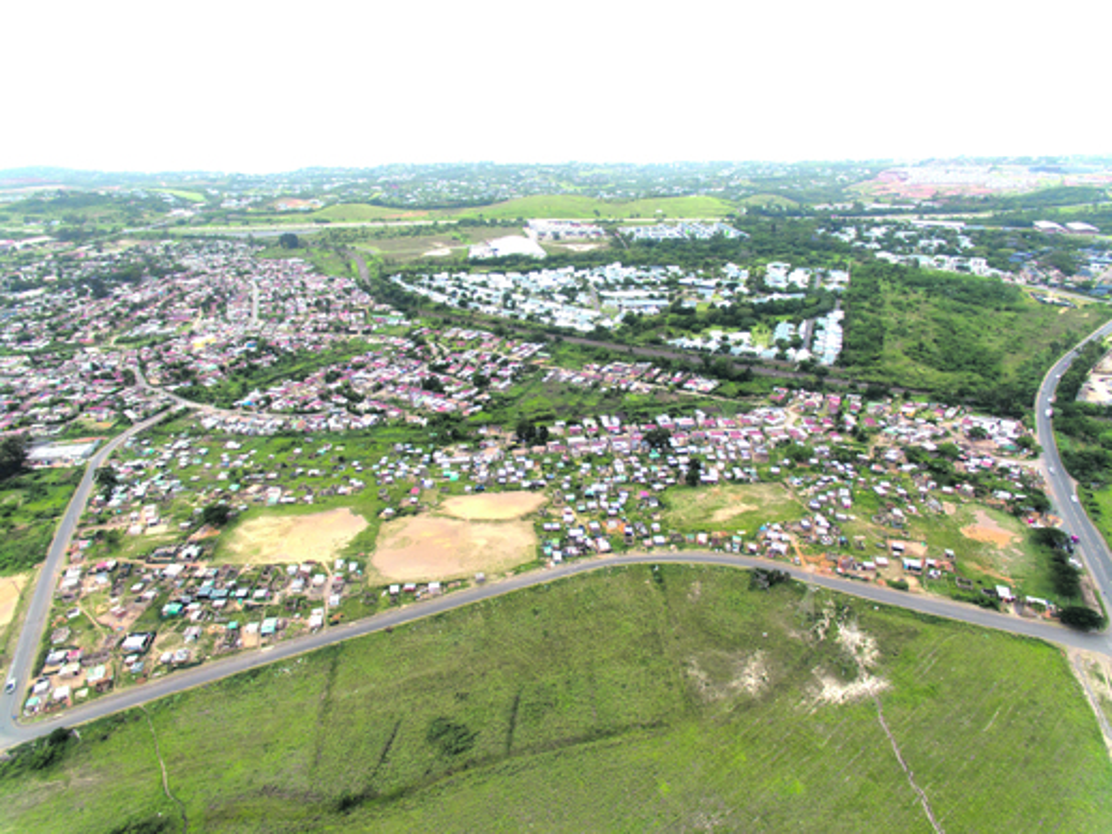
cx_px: 556
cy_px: 417
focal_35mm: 20
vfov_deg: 65.9
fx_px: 642
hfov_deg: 81.8
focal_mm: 3.61
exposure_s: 1/1600
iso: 400
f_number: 2.8
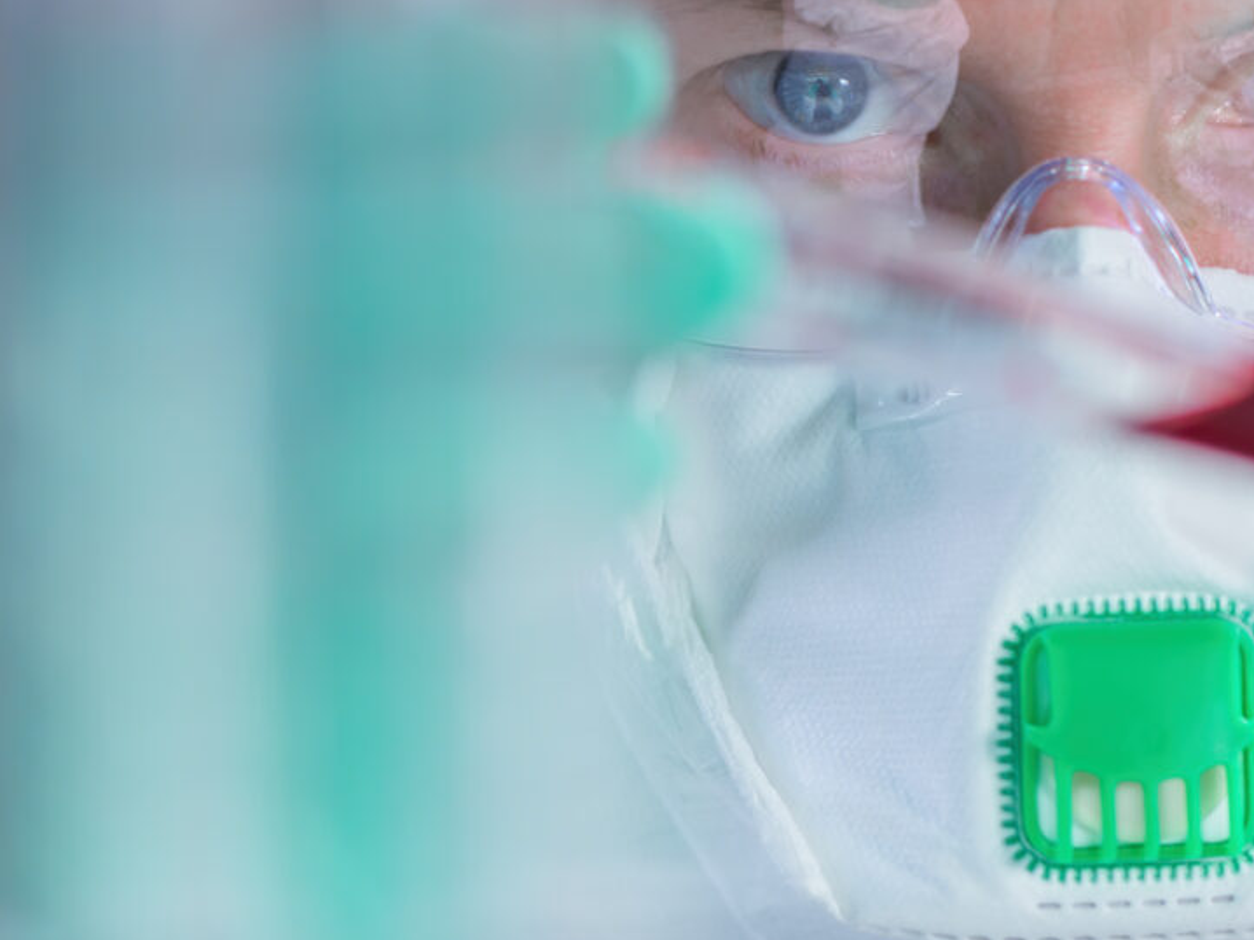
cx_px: 1214
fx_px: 7822
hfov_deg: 9.1
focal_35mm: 216
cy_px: 388
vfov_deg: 6.9
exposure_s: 1/160
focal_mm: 105
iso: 200
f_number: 5
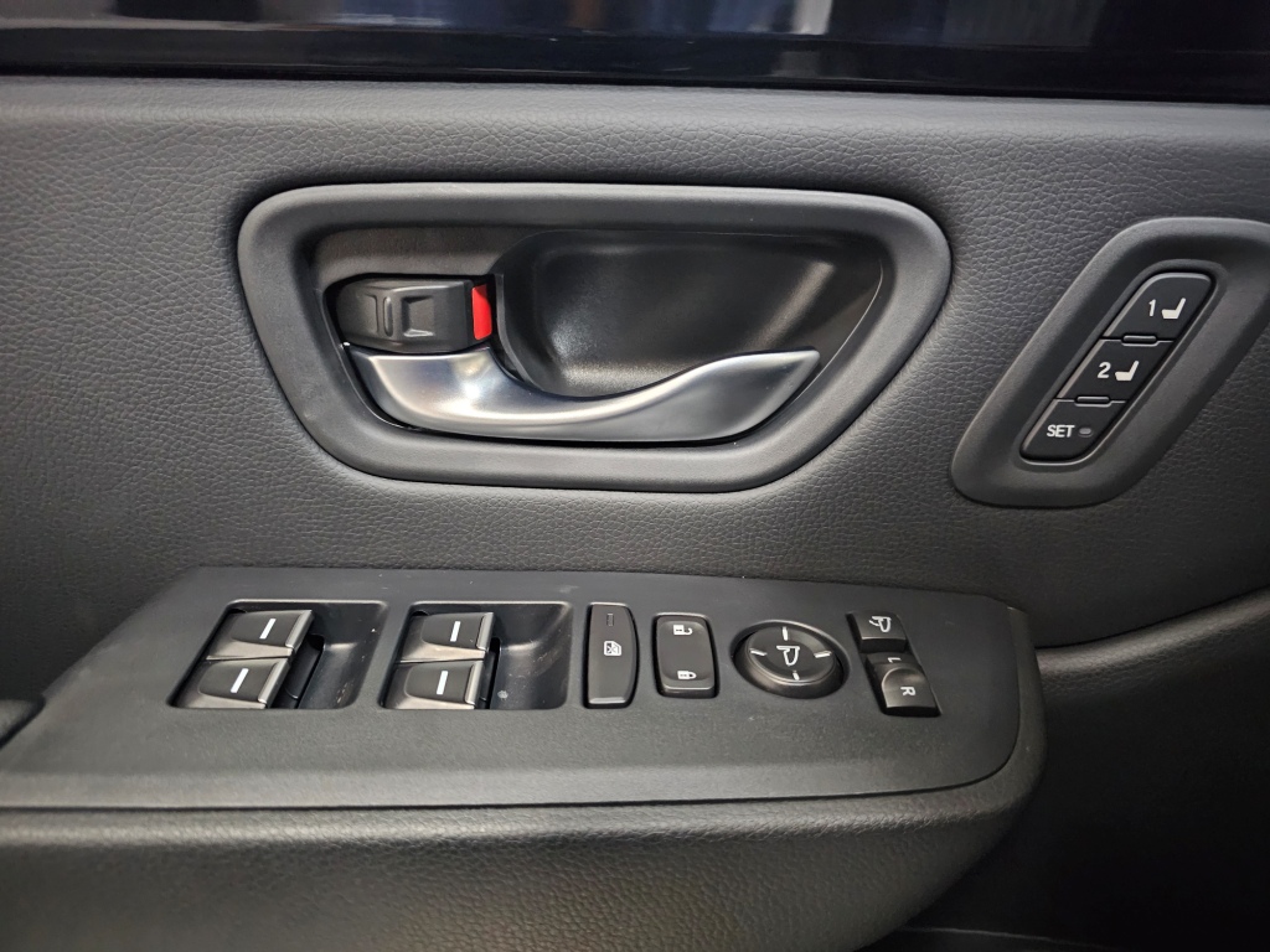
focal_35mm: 23
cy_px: 476
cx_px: 635
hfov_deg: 73.9
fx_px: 844
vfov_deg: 58.9
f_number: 1.7
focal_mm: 6.3
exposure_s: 1/60
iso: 2000
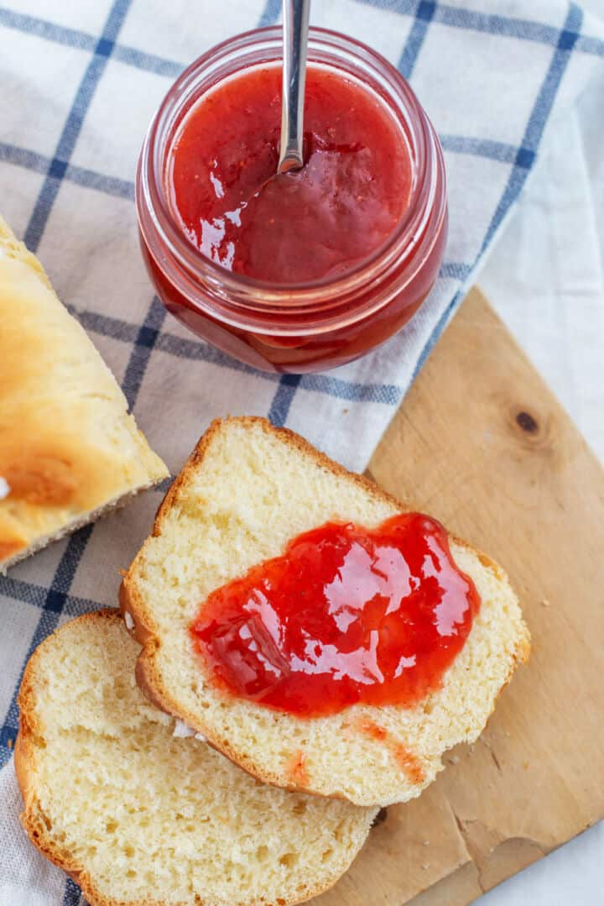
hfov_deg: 29.9
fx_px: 1132
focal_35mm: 45
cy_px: 453
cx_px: 302
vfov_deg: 43.6
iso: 250
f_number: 4
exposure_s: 1/60
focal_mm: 45
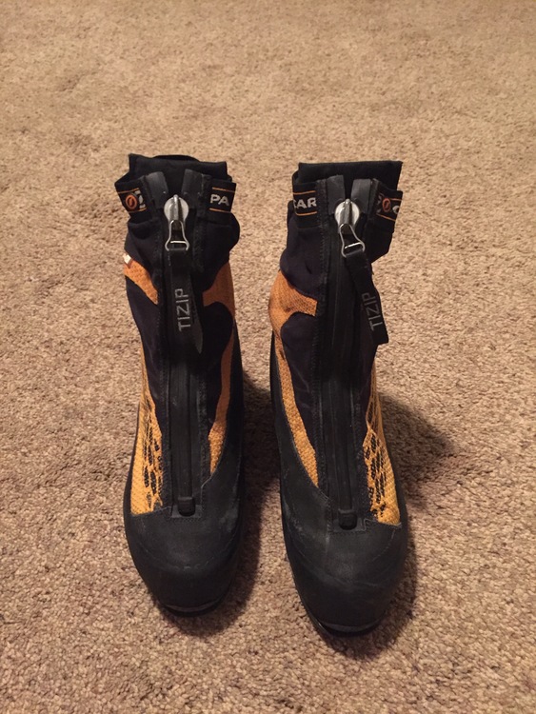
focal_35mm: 29
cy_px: 357
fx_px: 598
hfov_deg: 48.3
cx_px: 268
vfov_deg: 61.6
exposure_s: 1/15
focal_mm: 4.15
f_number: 2.2
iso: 800
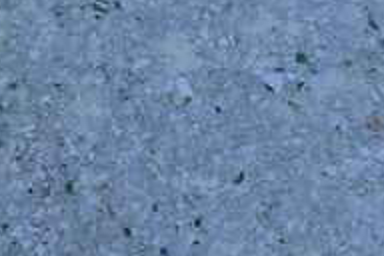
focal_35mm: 274
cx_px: 116
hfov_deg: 7.5
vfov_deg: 5.0
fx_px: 2922
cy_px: 193
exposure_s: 1/500
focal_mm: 70
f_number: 8
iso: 200
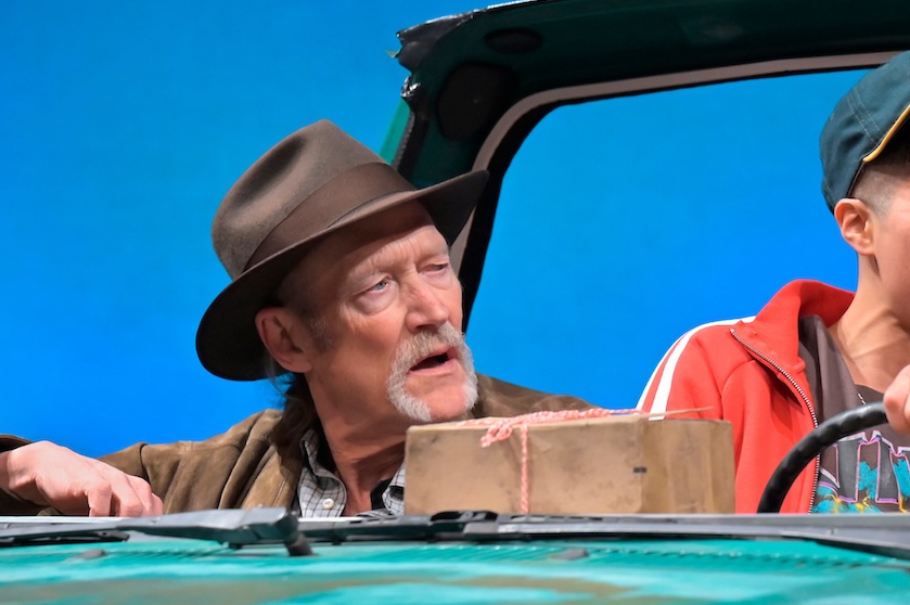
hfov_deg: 6.4
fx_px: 8133
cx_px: 888
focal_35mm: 322
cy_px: 326
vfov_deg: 4.3
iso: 2500
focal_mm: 135
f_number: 4
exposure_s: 1/400
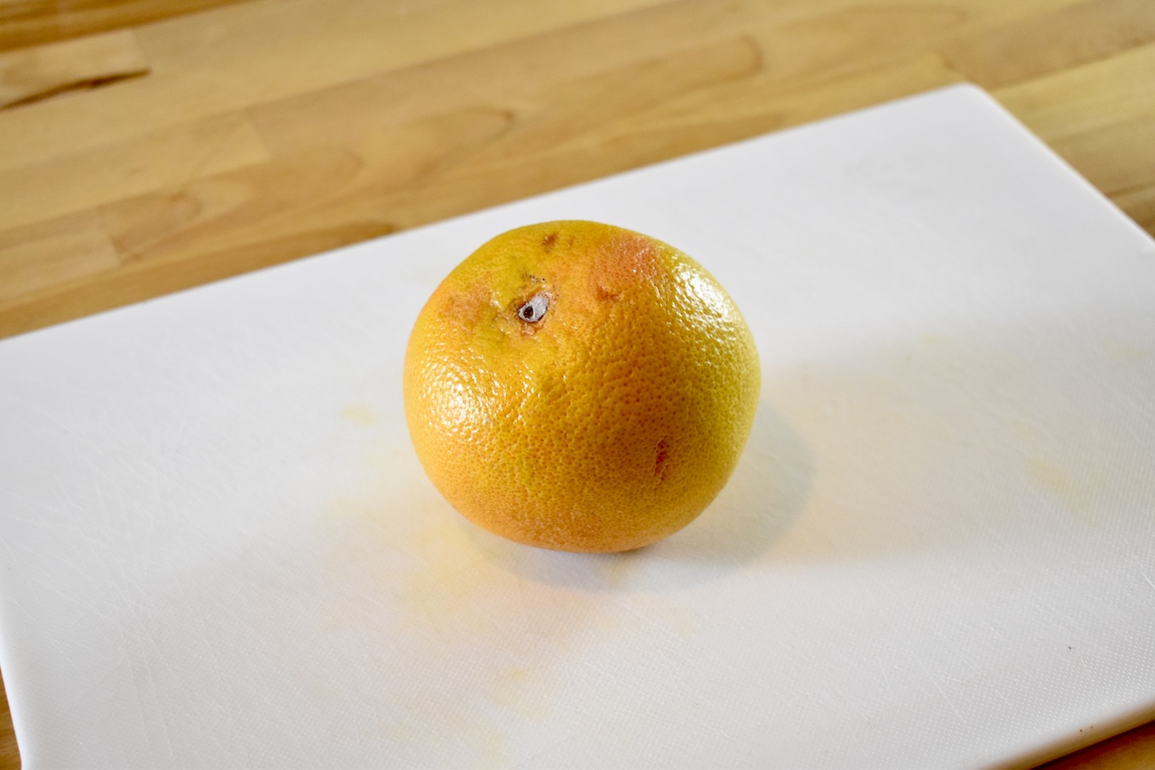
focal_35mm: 54
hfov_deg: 36.9
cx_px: 578
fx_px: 1732
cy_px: 385
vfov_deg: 25.1
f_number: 4.8
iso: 2000
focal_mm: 36
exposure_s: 1/125
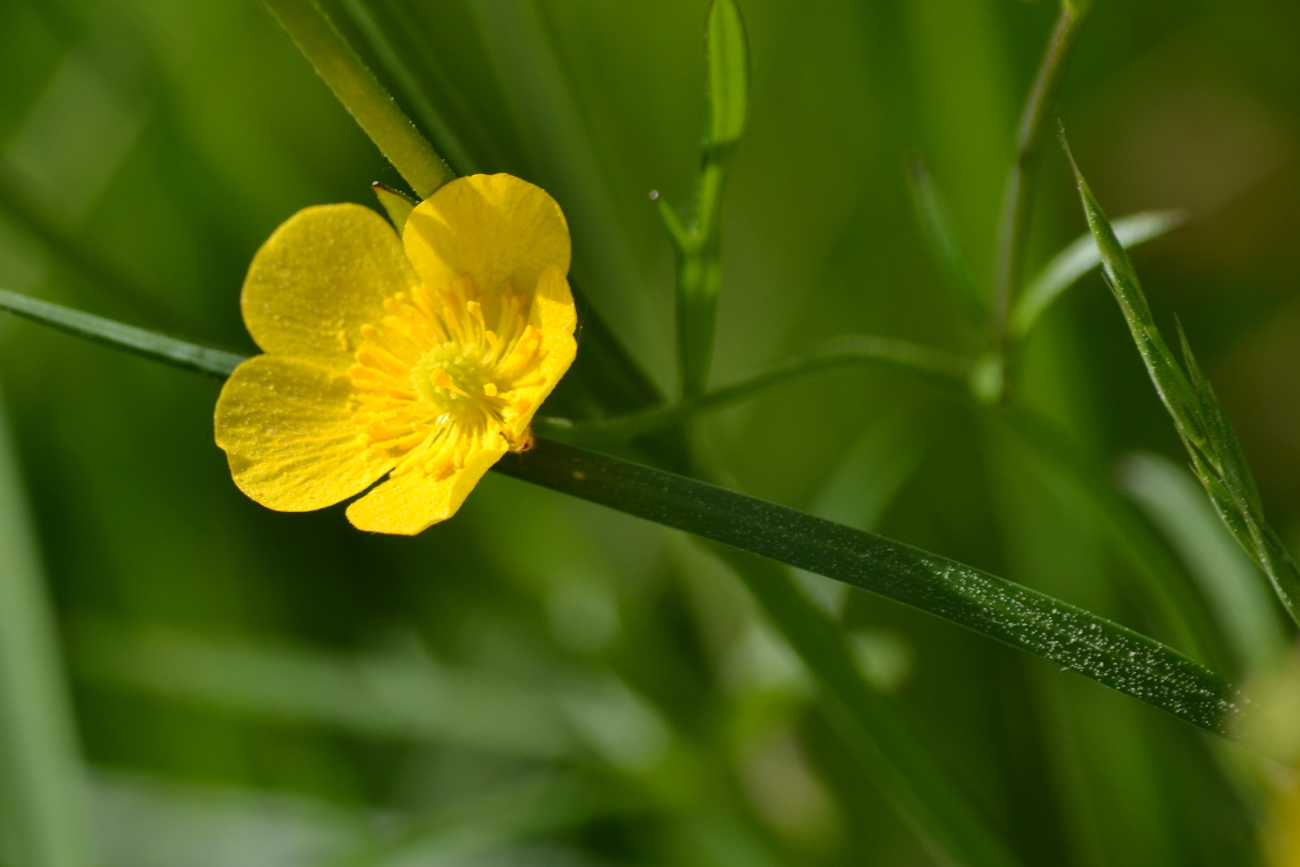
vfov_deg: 3.1
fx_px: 16247
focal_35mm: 450
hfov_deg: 4.6
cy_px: 434
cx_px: 650
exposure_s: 1/200
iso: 100
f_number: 8
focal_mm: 300
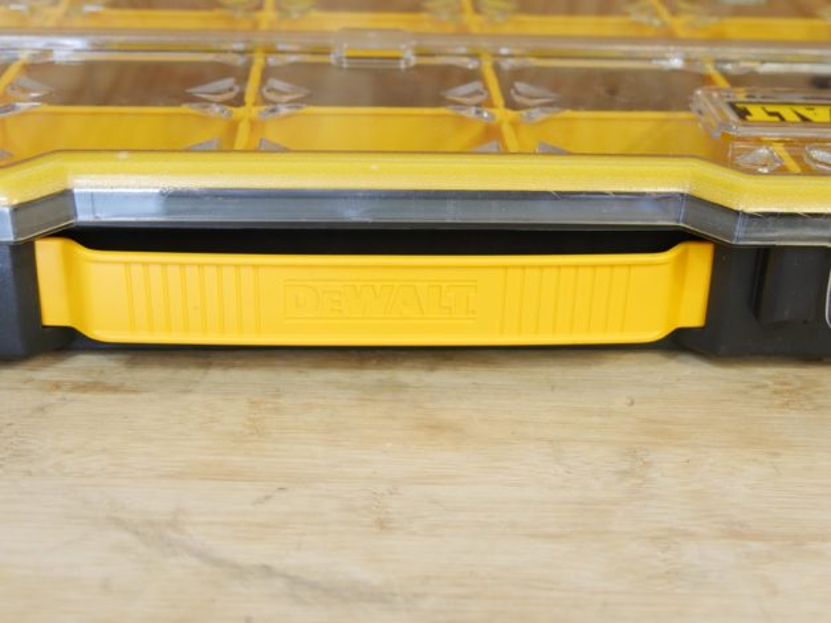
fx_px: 1248
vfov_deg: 28.0
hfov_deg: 36.8
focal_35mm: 52
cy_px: 312
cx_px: 416
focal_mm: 26
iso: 1000
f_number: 4.2
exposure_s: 1/60
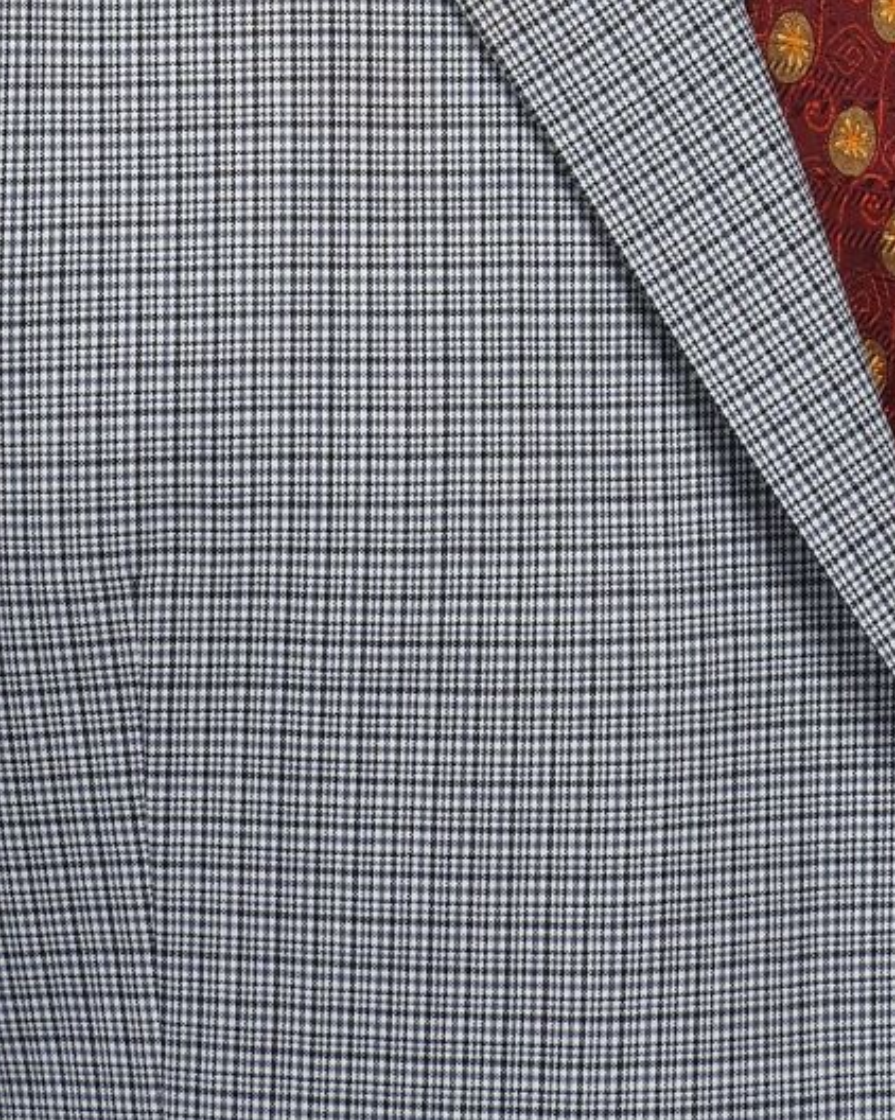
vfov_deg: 9.0
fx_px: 6924
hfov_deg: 7.4
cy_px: -580
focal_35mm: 209
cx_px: 652
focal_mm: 34
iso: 200
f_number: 13
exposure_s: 1/250
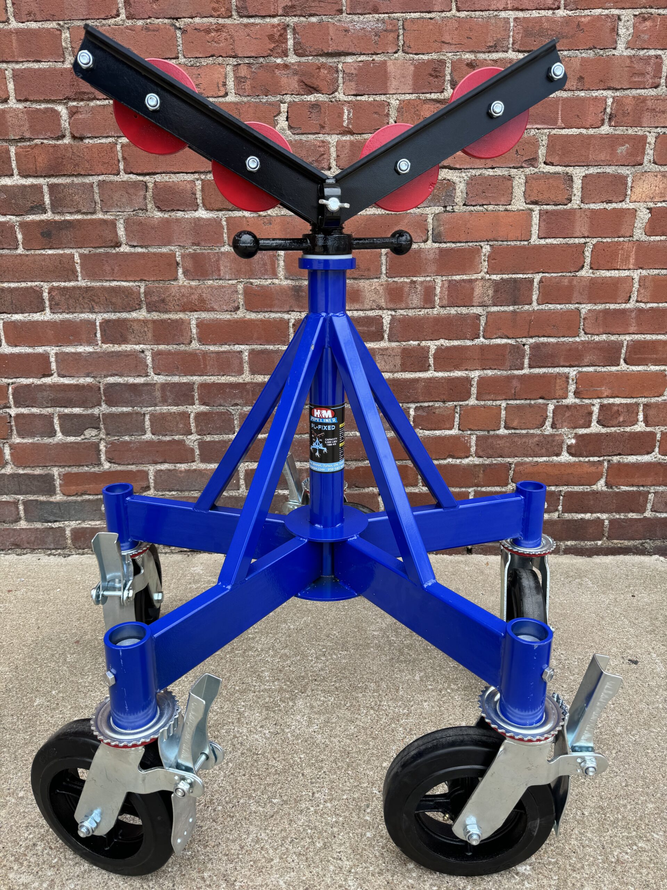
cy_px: 445
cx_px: 334
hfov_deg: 56.8
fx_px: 617
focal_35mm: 24
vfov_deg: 71.6
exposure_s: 1/853
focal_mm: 6.76
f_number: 1.78
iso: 80
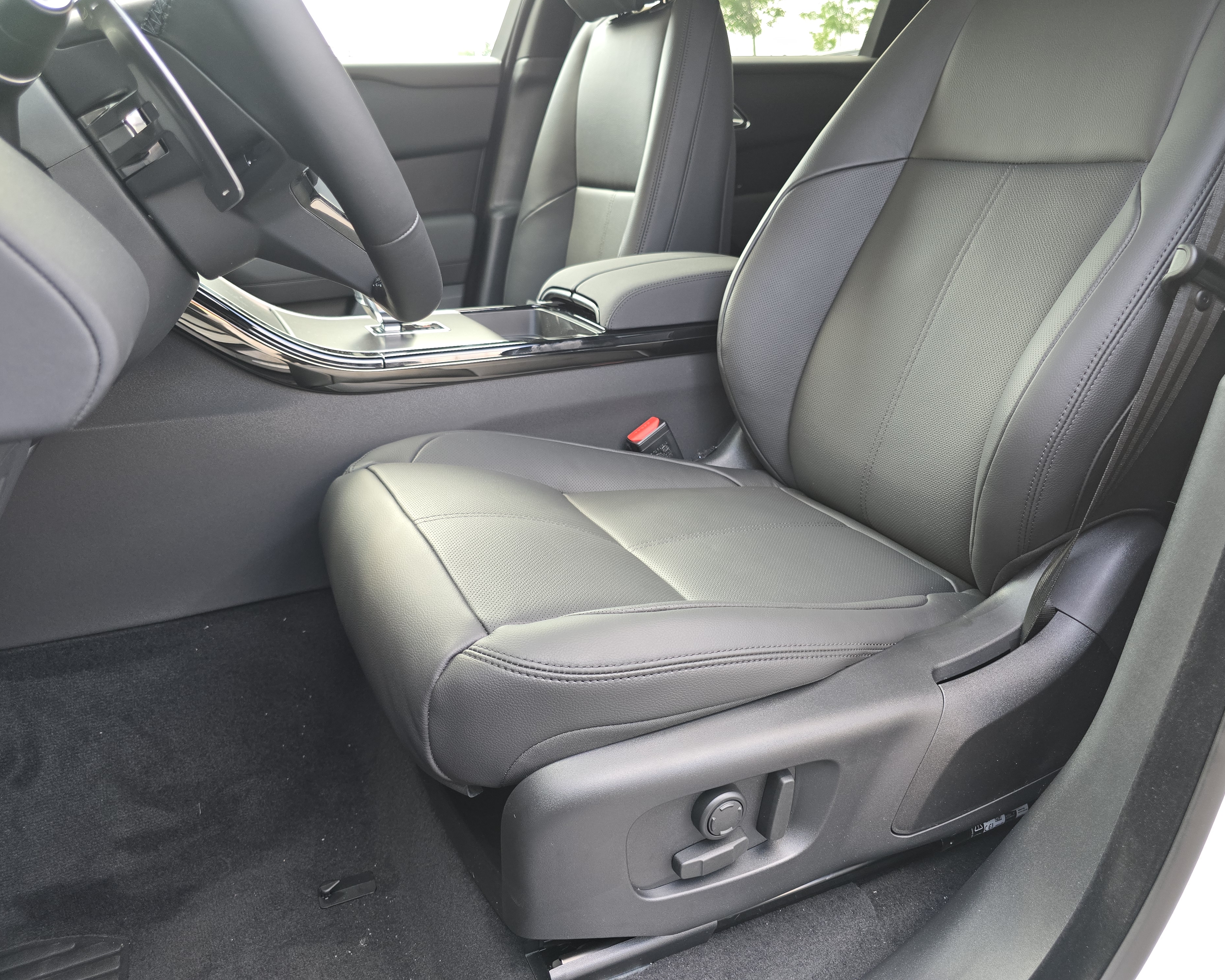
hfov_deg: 70.2
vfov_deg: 58.8
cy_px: 490
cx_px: 647
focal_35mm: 24
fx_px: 870
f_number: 1.7
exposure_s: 1/180
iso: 125
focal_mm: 6.3
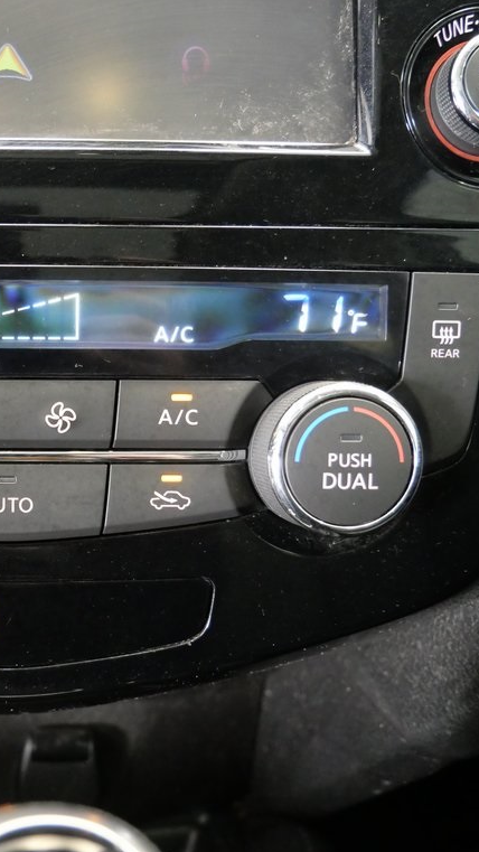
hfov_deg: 25.8
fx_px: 994
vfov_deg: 46.4
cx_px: 3
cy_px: 428
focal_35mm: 44
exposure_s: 1/25
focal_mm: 15
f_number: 3.7
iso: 3200
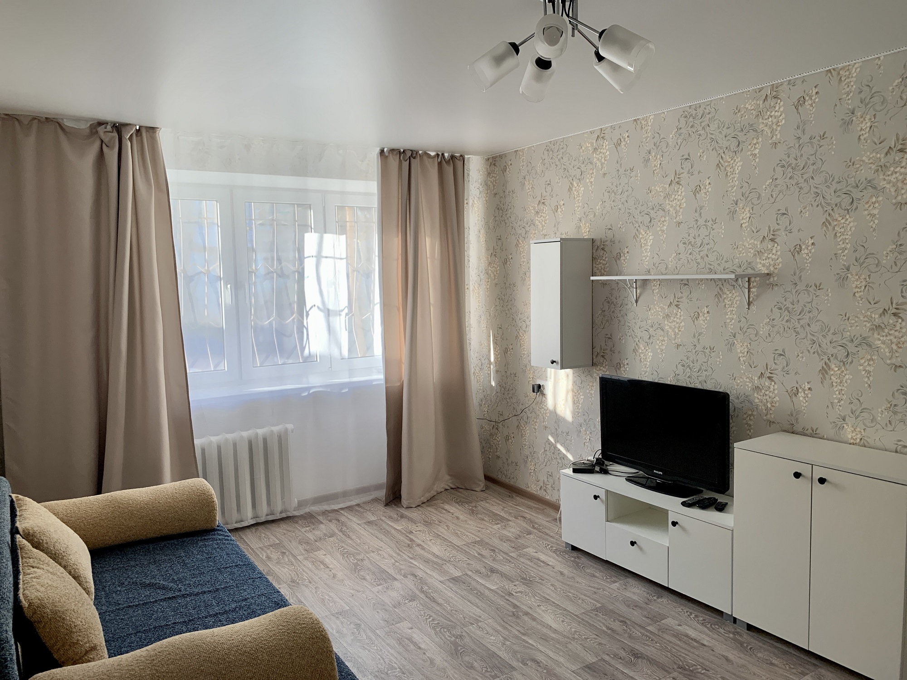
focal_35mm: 26
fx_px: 681
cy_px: 340
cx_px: 454
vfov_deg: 53.1
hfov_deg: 67.3
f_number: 1.8
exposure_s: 1/121
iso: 80
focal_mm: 4.25
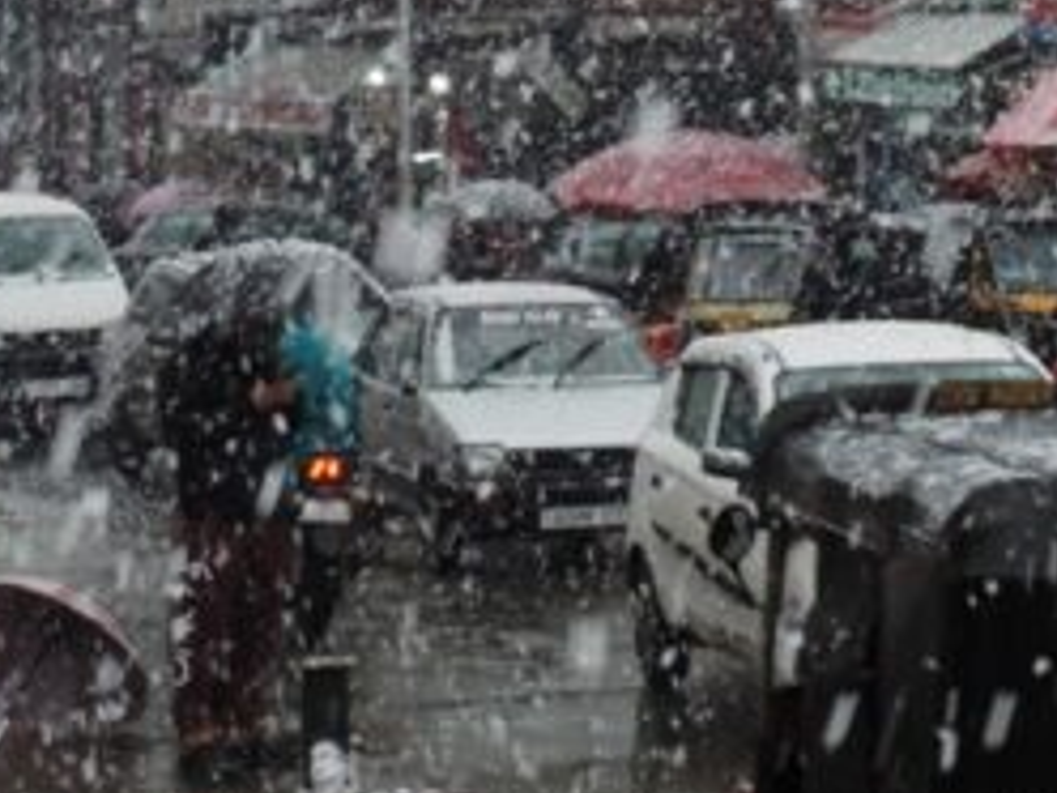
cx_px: 1372
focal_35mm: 170
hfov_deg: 11.3
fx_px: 5191
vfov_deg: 8.6
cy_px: -303
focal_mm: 9.8
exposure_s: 1/60
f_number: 6.5
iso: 110
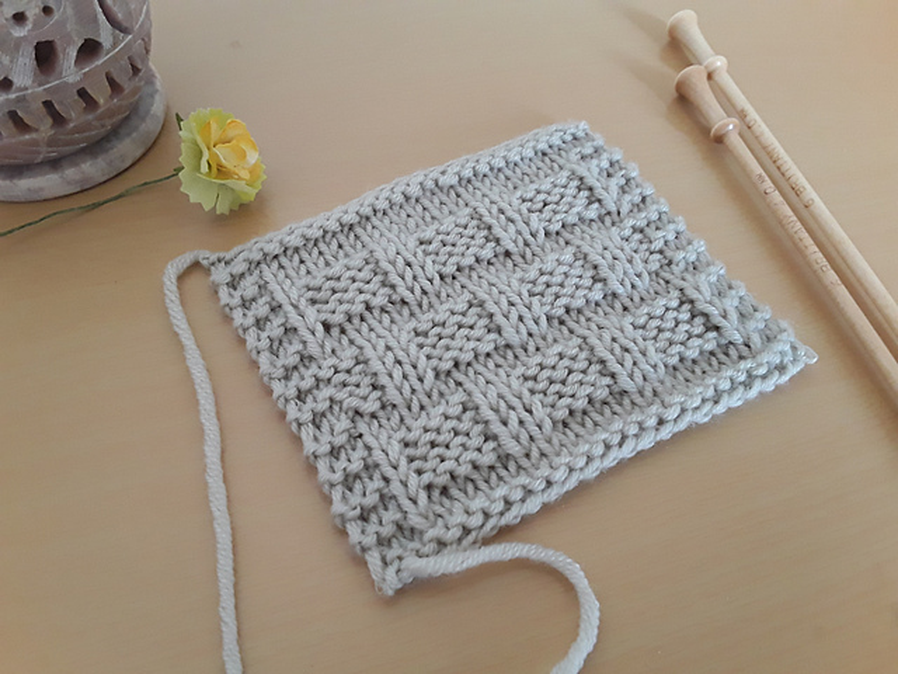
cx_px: 449
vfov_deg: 51.4
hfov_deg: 65.3
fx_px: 700
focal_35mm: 27
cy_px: 337
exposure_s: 1/33
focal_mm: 2.91
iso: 125
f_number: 1.9
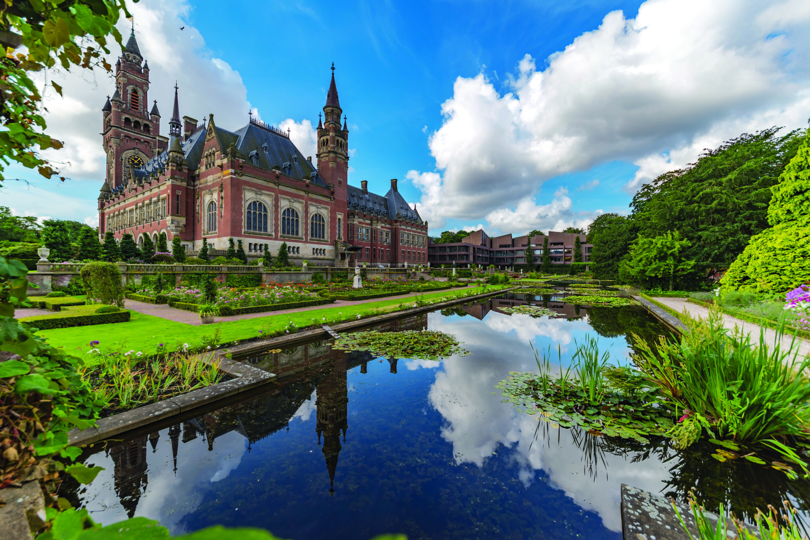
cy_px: 270
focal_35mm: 13
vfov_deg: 85.5
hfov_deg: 108.3
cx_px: 405
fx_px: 293
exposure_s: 1/320
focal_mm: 13
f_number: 9
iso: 50
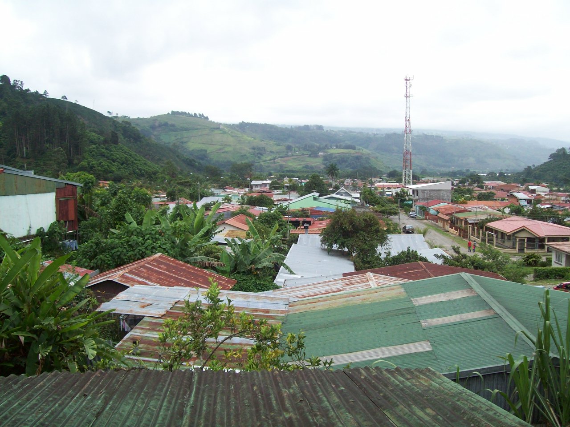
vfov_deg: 39.7
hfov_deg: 51.4
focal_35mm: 36
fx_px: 593
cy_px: 214
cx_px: 285
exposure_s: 1/258
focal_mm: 6
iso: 80
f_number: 2.7
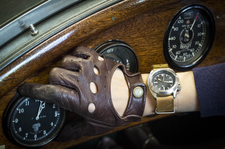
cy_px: 74
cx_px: 112
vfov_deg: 19.7
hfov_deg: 29.3
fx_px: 431
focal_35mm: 69
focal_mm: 46
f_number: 5.3
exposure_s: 1/15
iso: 2200
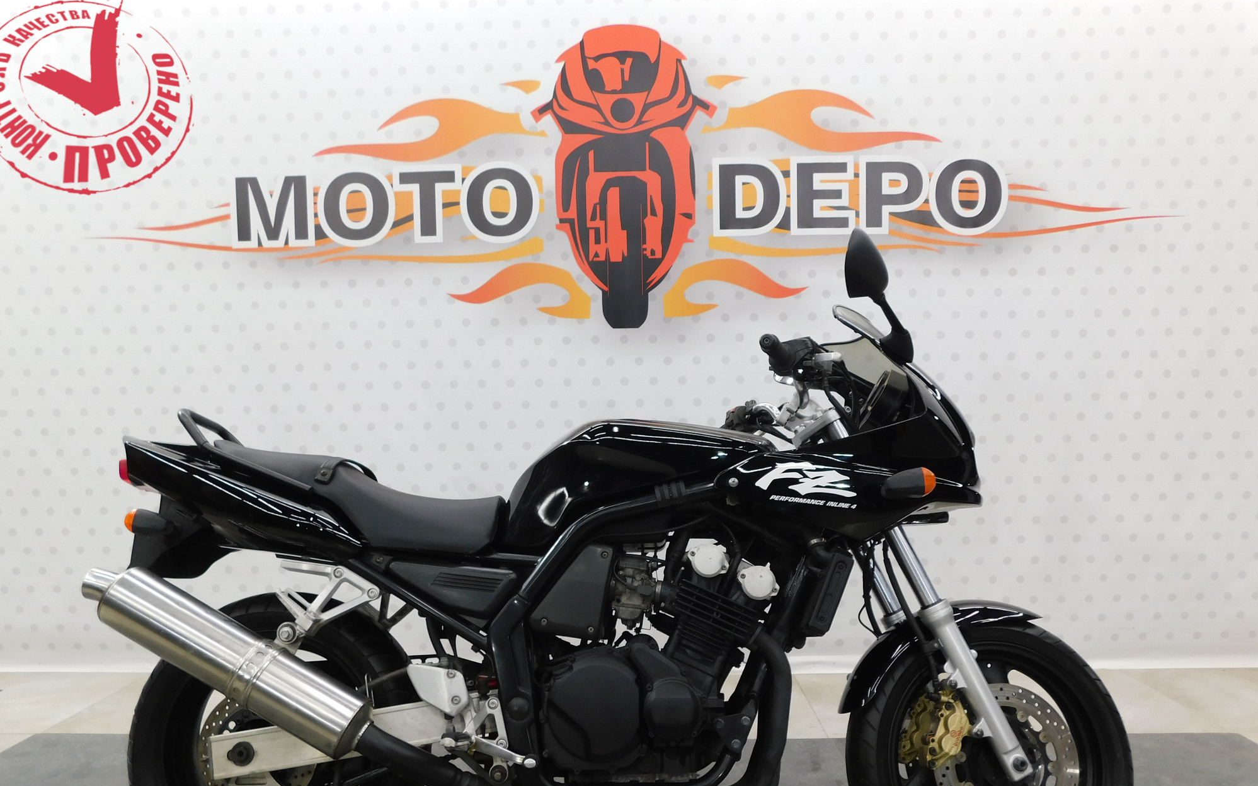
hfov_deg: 72.5
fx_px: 857
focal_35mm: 25
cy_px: 481
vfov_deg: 48.9
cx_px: 615
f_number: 3
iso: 125
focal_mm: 4
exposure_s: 1/30
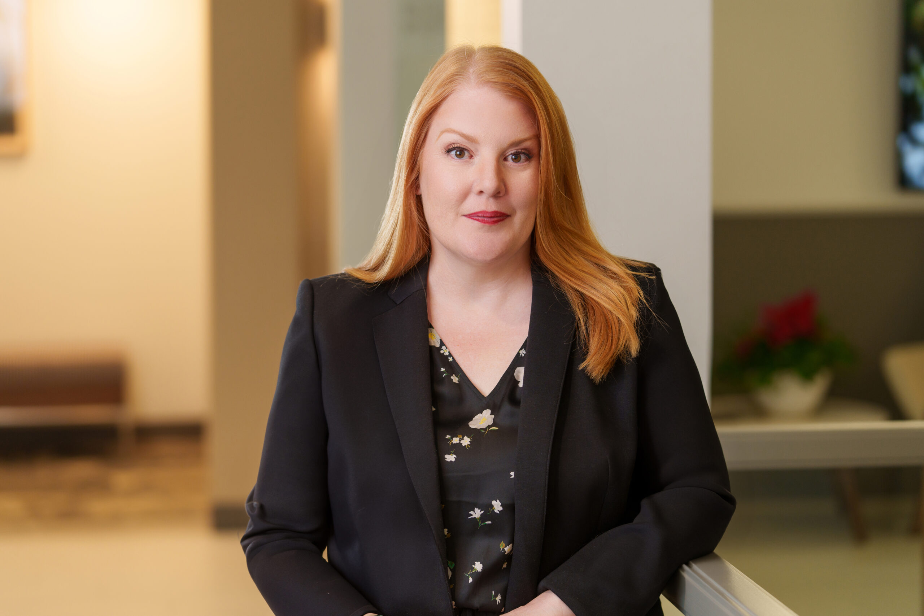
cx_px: 462
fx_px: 2515
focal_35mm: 98
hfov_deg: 20.8
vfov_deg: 14.0
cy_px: 308
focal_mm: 98
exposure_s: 1/125
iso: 400
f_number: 3.2
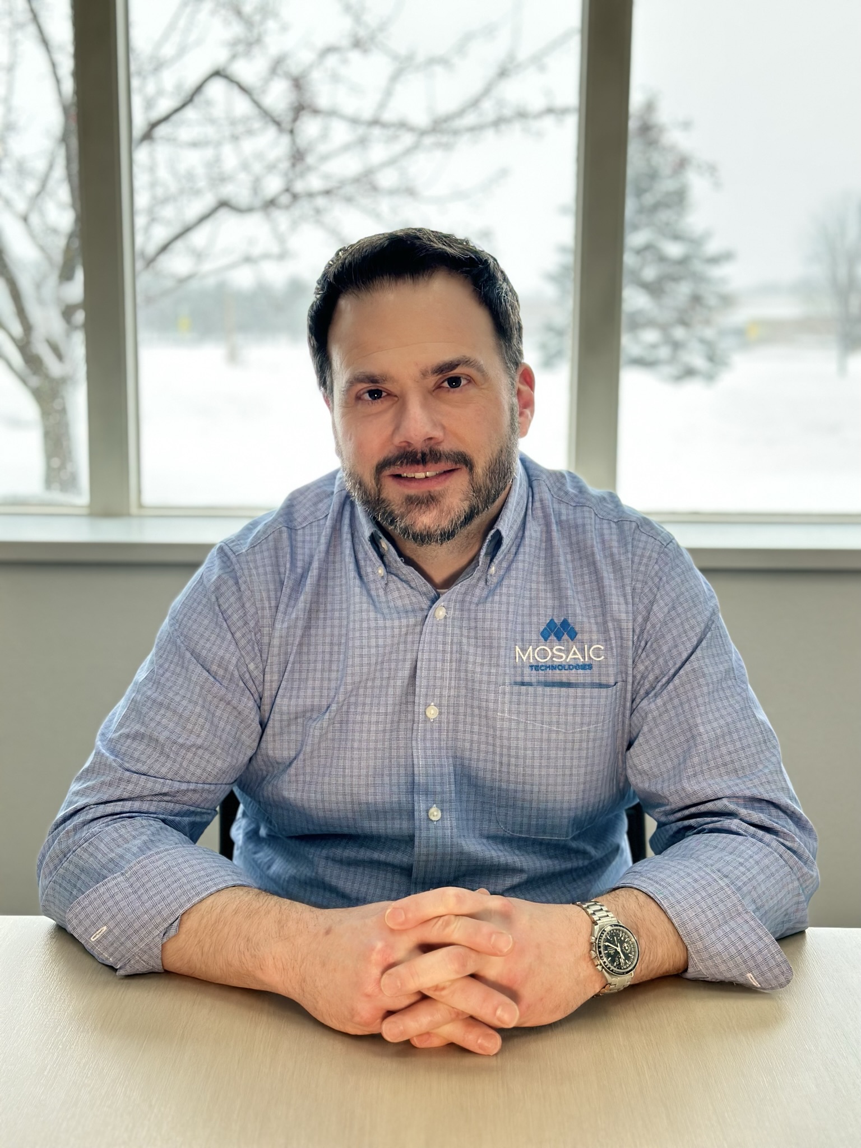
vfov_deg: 39.7
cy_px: 574
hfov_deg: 30.3
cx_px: 430
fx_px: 1592
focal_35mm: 48
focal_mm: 6.86
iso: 80
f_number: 1.78
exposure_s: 1/430
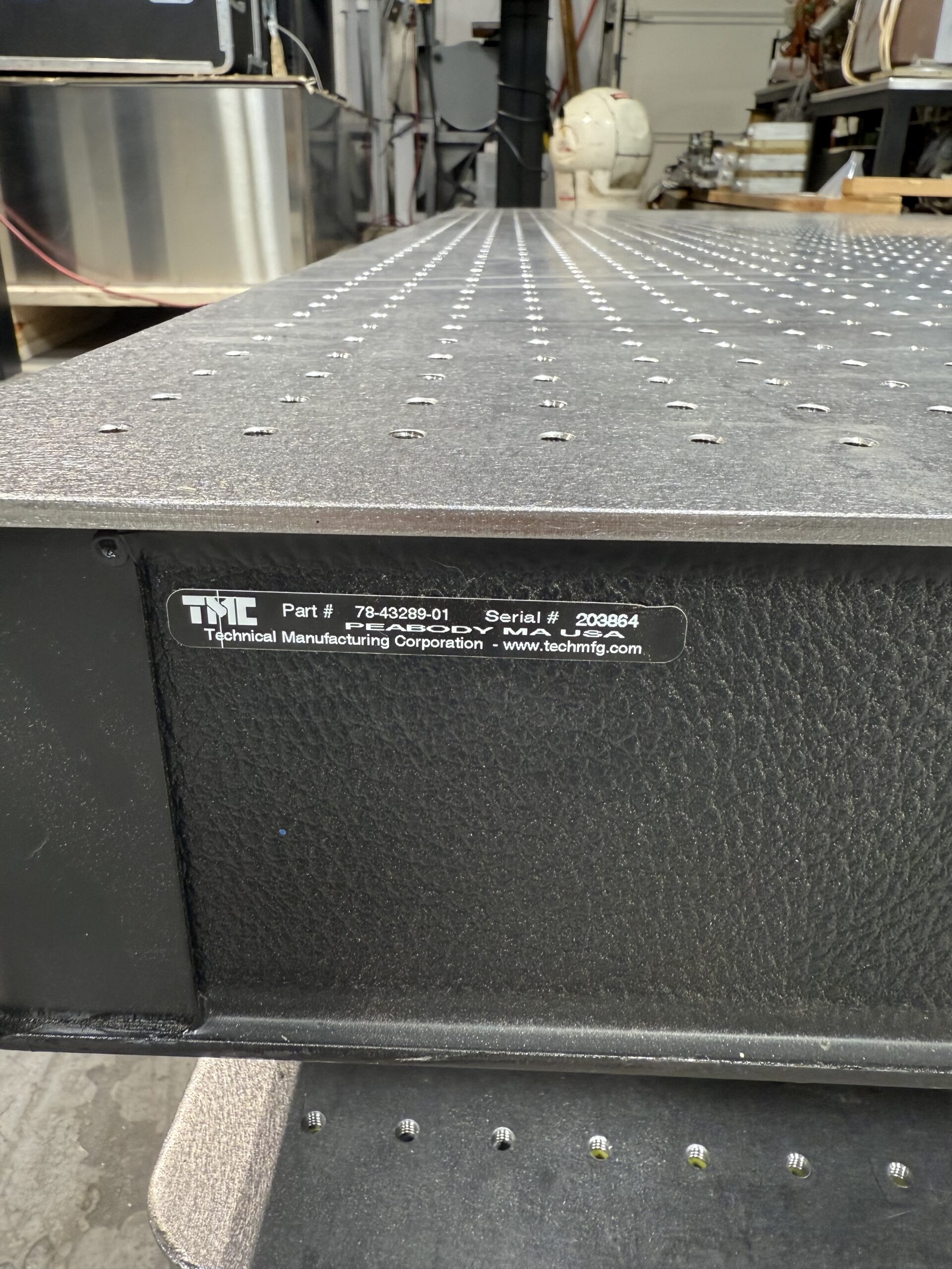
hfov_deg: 56.8
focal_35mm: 24
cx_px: 476
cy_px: 634
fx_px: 880
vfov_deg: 71.6
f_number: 2.2
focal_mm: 2.22
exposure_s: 1/99
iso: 200
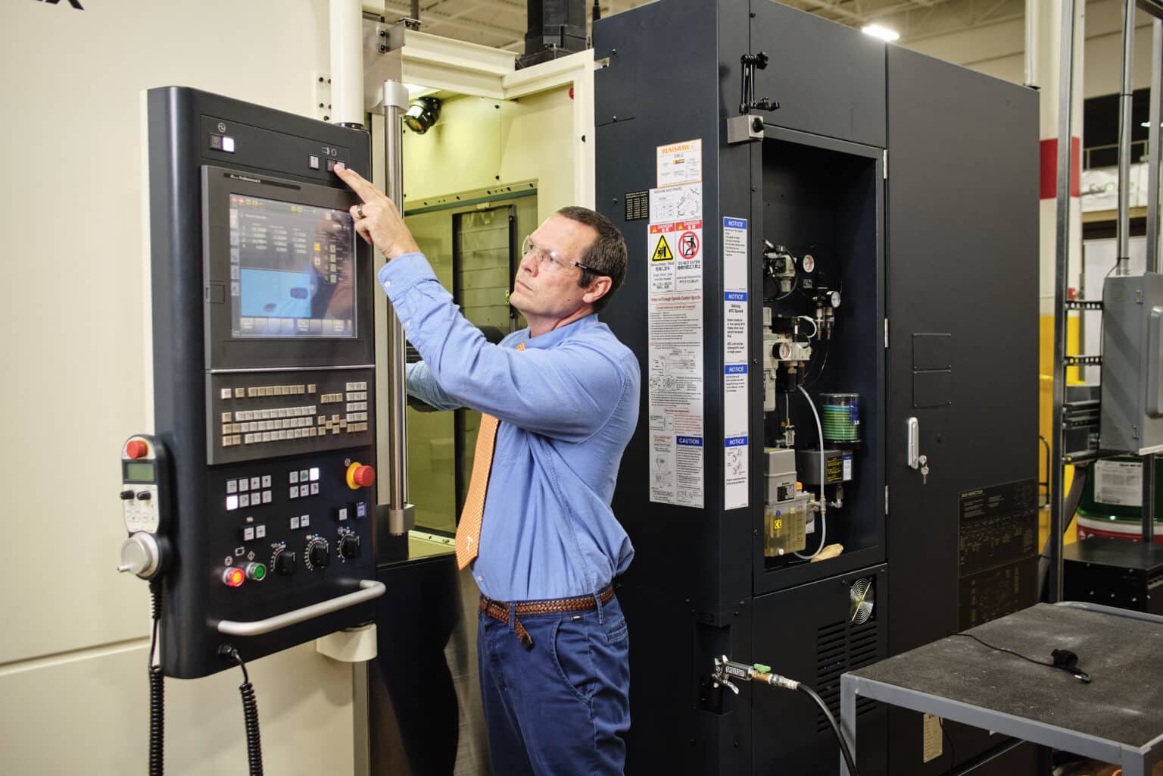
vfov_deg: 37.9
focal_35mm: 35
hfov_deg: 54.4
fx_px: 1131
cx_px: 582
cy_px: 388
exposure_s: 1/80
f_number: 2.8
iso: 800
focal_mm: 23
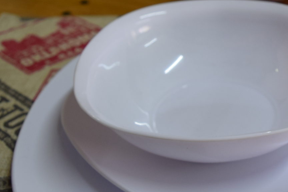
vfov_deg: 19.2
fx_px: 568
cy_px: 75
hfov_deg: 27.9
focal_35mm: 71
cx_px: 229
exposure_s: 1/60
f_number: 4
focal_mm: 20
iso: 560
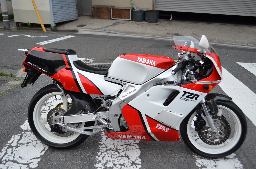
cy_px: 84
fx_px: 234
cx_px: 128
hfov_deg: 57.3
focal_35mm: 33
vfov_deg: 39.8
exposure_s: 1/60
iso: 400
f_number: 4
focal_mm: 22
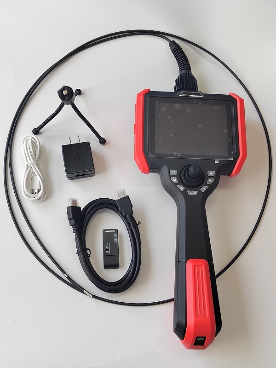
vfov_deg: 49.0
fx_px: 404
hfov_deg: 37.7
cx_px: 138
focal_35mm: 38
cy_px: 184
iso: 488
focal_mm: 5.52
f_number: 1.9
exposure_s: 1/100
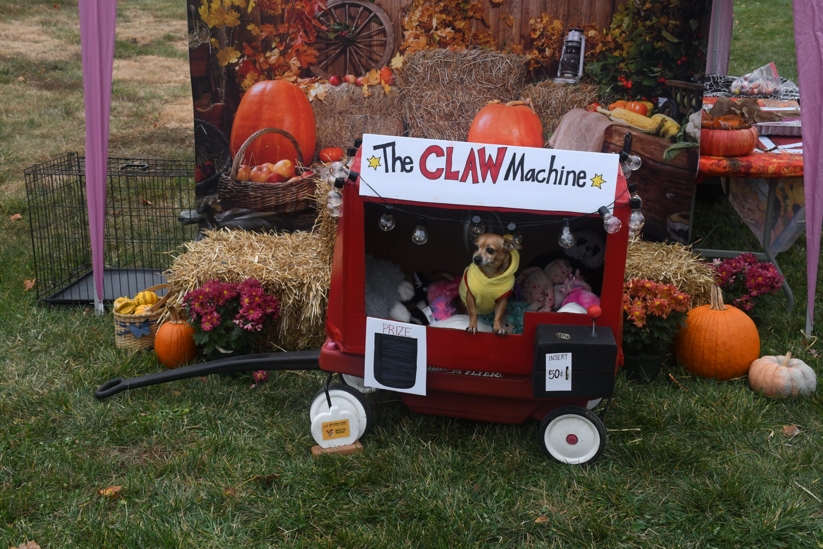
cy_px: 274
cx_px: 412
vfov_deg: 28.1
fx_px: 1097
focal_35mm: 48
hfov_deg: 41.1
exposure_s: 1/400
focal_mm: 32
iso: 800
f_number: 10
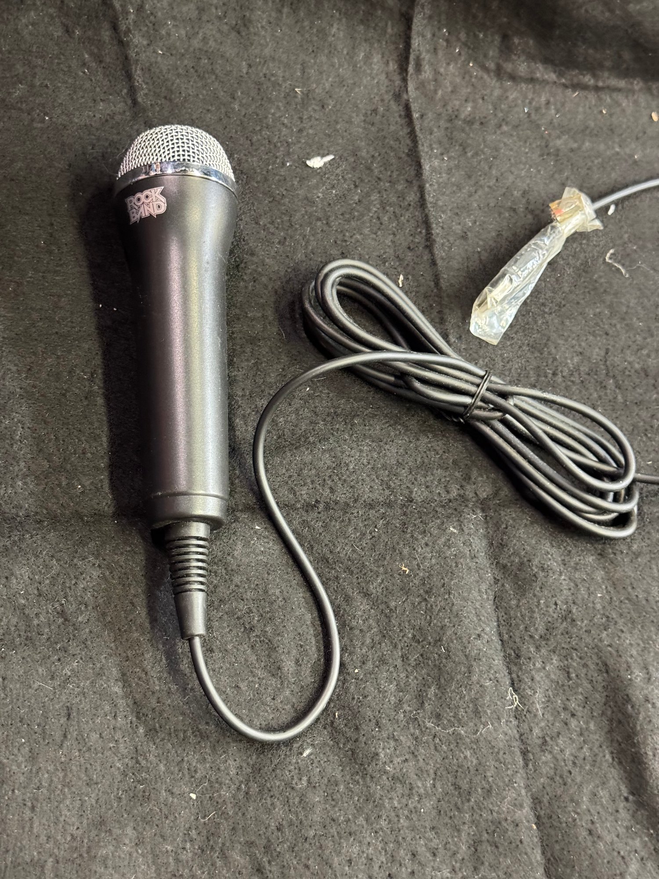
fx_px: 1218
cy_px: 440
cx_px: 330
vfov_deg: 39.7
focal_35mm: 48
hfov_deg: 30.3
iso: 640
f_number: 1.78
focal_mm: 6.76
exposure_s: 1/30
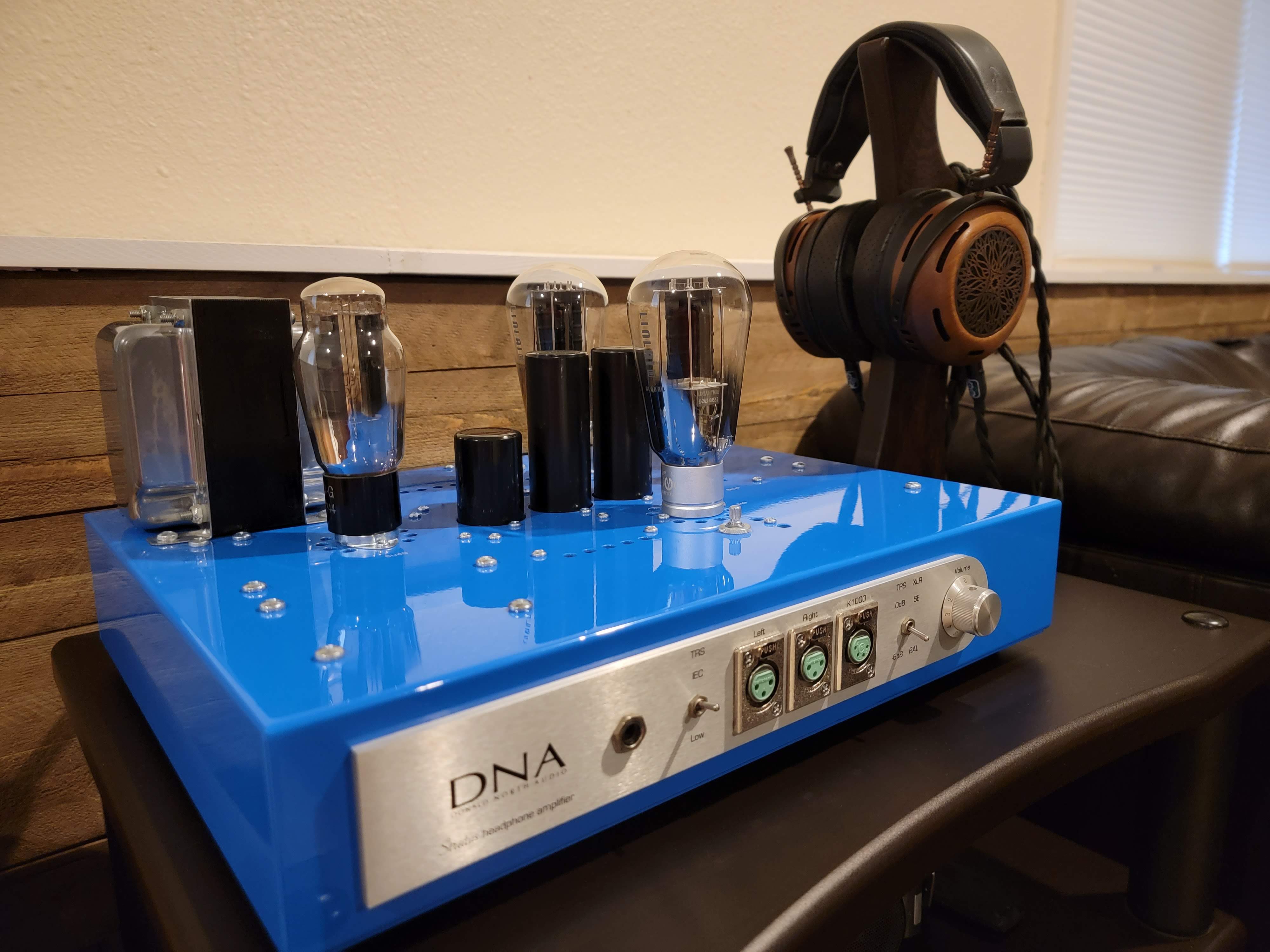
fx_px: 881
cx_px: 635
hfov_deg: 71.6
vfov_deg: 56.8
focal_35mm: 24
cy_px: 476
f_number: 1.8
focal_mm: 6.7
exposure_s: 1/30
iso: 640
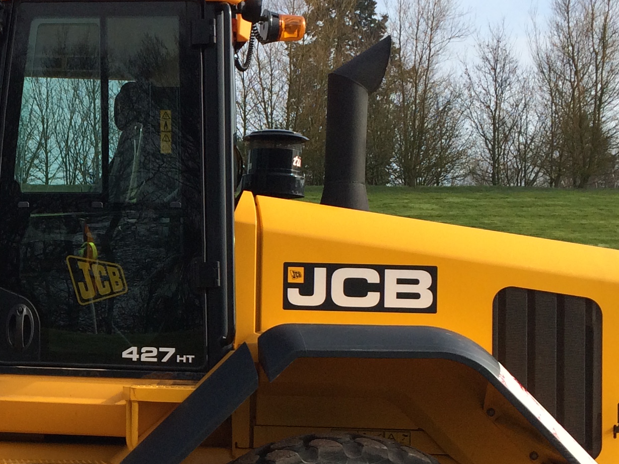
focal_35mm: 77
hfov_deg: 24.2
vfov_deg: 19.0
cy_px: 354
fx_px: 1377
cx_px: 4
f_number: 2.2
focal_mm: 4.15
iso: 32
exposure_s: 1/1642
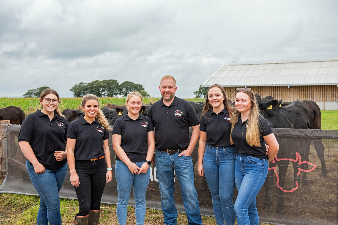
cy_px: 112
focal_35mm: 44
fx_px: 413
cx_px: 169
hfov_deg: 44.5
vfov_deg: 30.5
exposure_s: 1/500
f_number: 5
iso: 500
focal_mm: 44
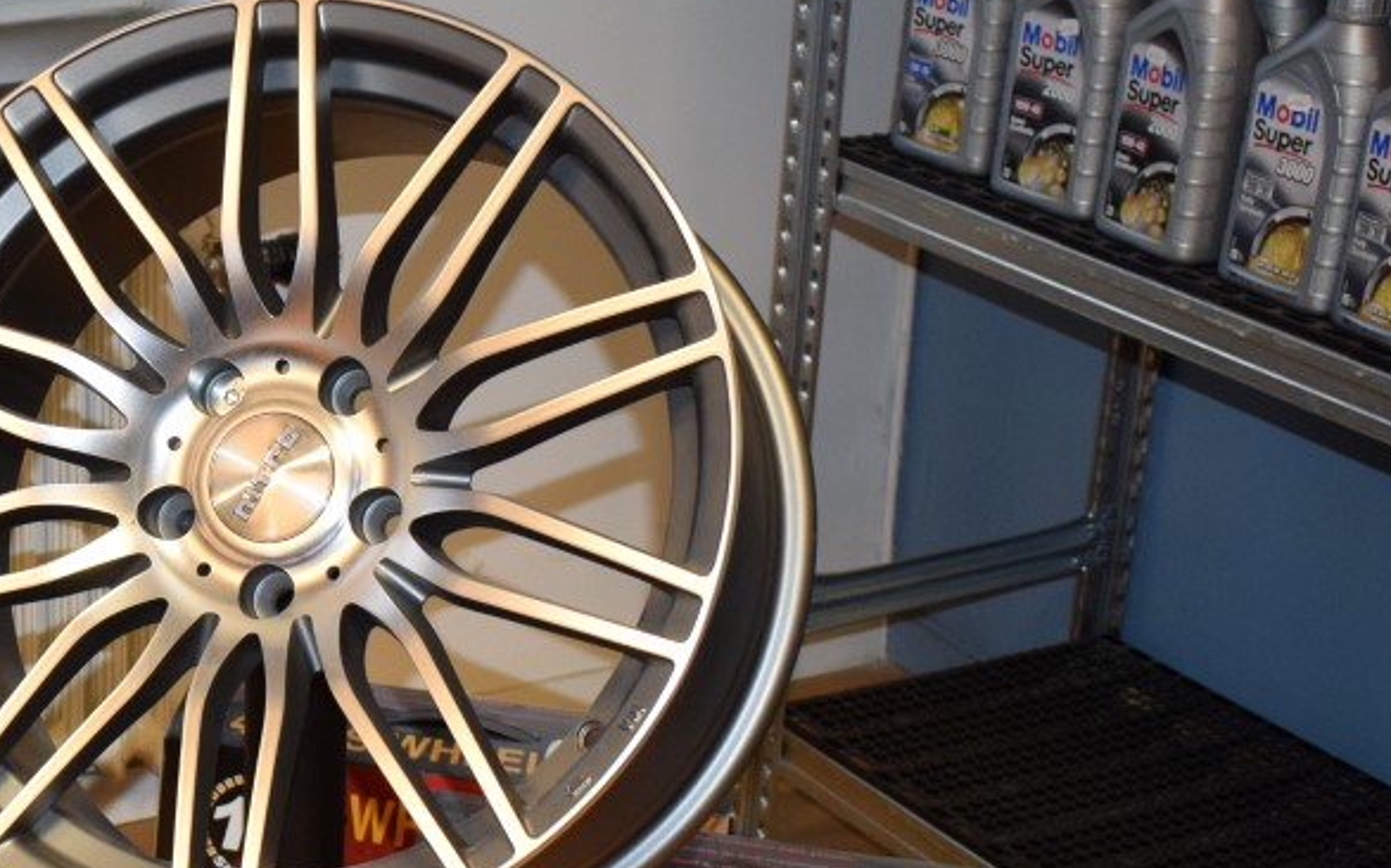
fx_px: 2881
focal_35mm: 76
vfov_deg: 17.1
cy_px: 602
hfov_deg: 25.7
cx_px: -23
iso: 800
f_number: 4.5
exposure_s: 1/80
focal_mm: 18
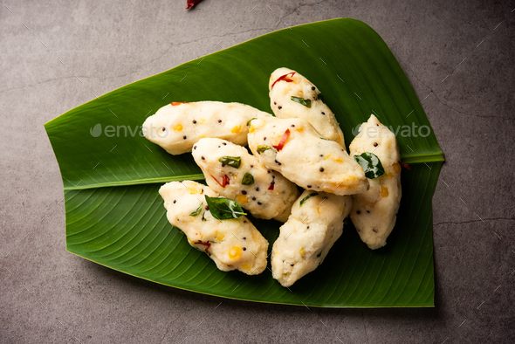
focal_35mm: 60
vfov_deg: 22.6
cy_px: 172
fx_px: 859
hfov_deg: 33.4
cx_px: 258
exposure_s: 1/125
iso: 100
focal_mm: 60
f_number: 5.6
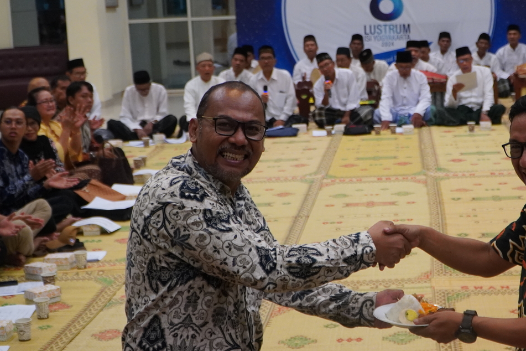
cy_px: 161
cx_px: 402
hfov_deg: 28.0
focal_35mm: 71
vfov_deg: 19.2
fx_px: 1037
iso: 2000
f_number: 4
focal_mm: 30
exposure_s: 1/160
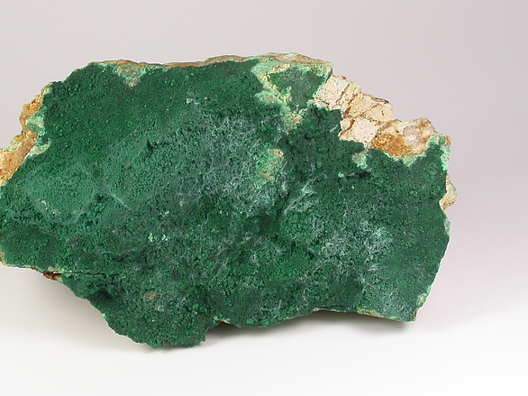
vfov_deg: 16.4
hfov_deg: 21.8
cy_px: 178
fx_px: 1372
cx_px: 212
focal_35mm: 90
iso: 100
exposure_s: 1/101
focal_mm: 15.1
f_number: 6.1
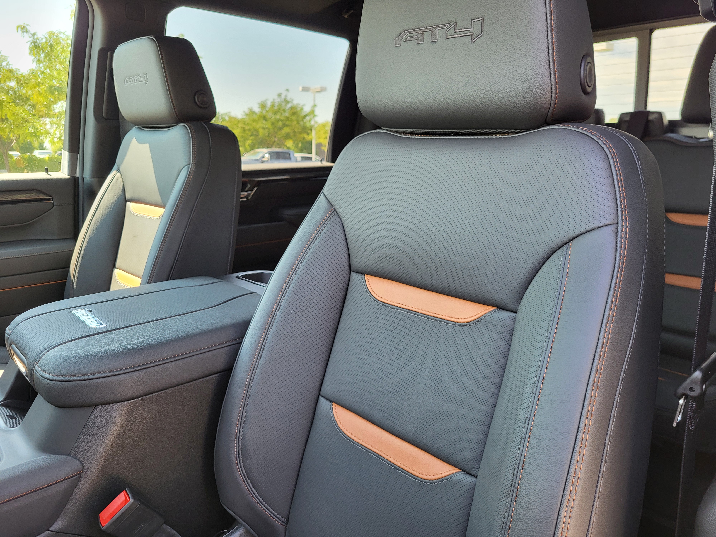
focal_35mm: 26
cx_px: 358
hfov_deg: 67.3
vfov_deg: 53.1
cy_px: 268
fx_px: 538
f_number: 1.8
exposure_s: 1/120
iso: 50
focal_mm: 5.4
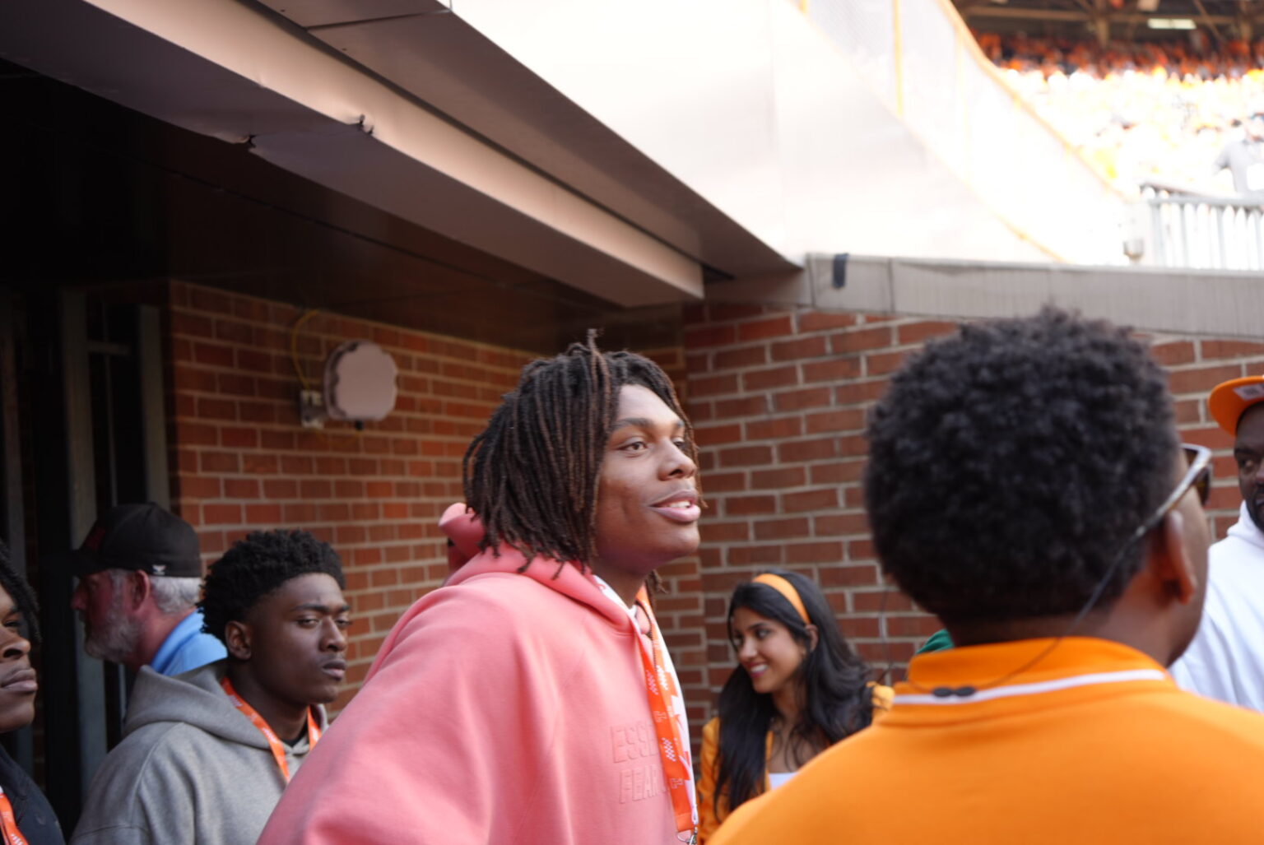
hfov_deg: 39.6
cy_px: 422
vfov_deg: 27.0
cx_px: 632
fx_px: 1757
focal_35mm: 50
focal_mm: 50
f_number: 4.5
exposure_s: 1/160
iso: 250
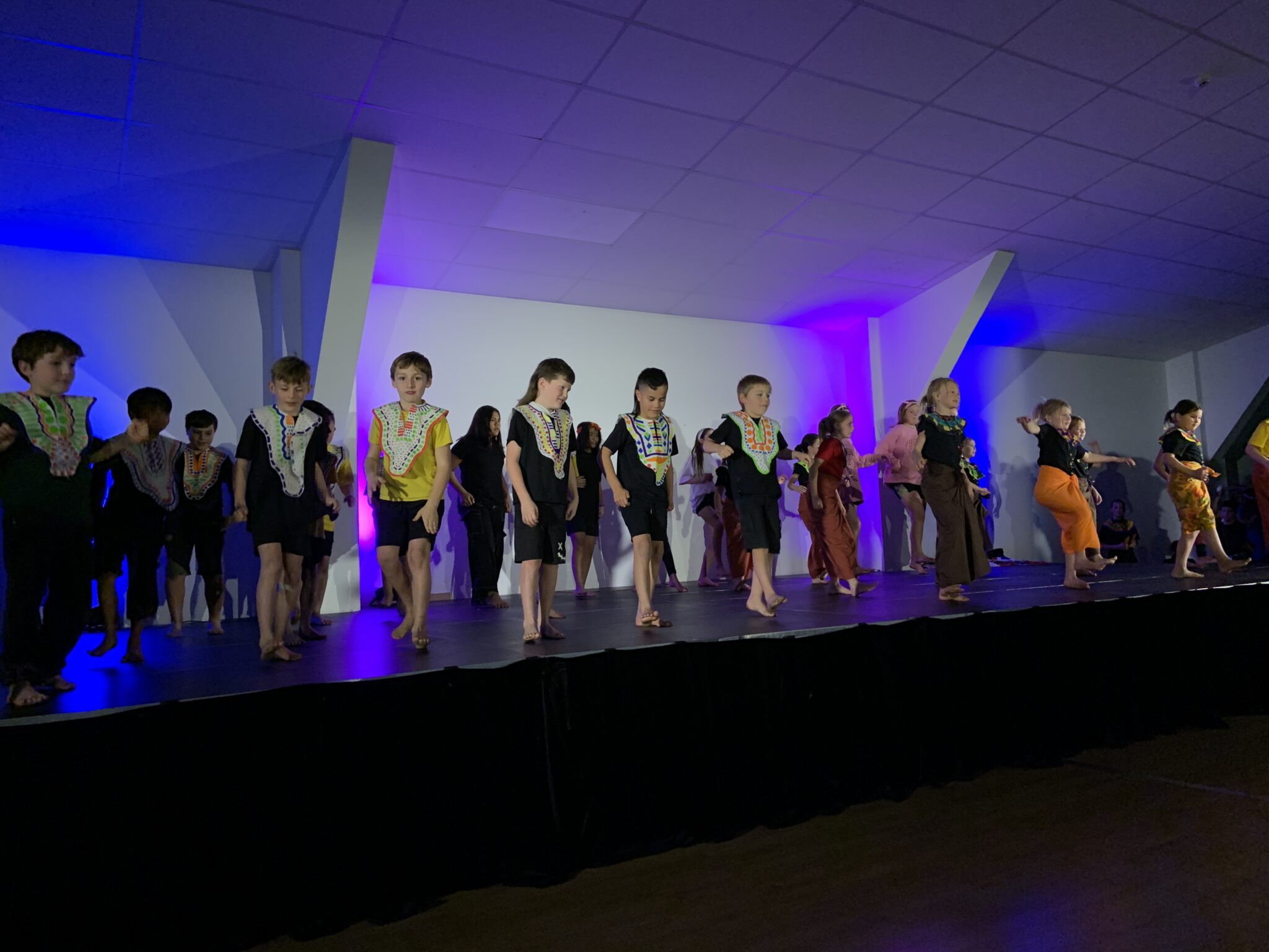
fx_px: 953
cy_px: 476
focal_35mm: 26
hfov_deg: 67.3
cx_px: 634
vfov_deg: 53.1
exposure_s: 1/60
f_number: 1.8
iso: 160
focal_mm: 4.25
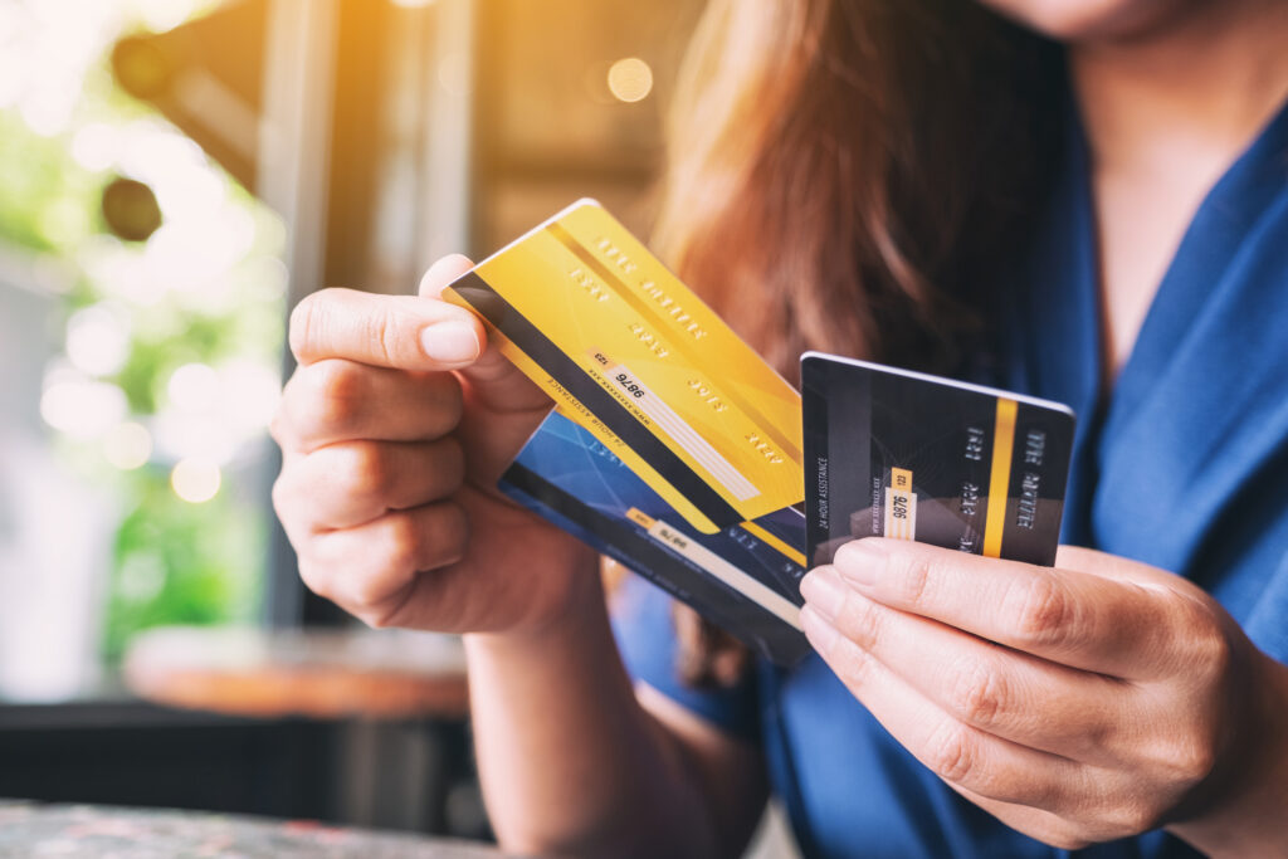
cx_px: 644
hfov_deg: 44.5
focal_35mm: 44
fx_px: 1574
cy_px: 430
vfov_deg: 30.5
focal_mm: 29.2
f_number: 2.8
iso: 400
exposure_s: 1/40
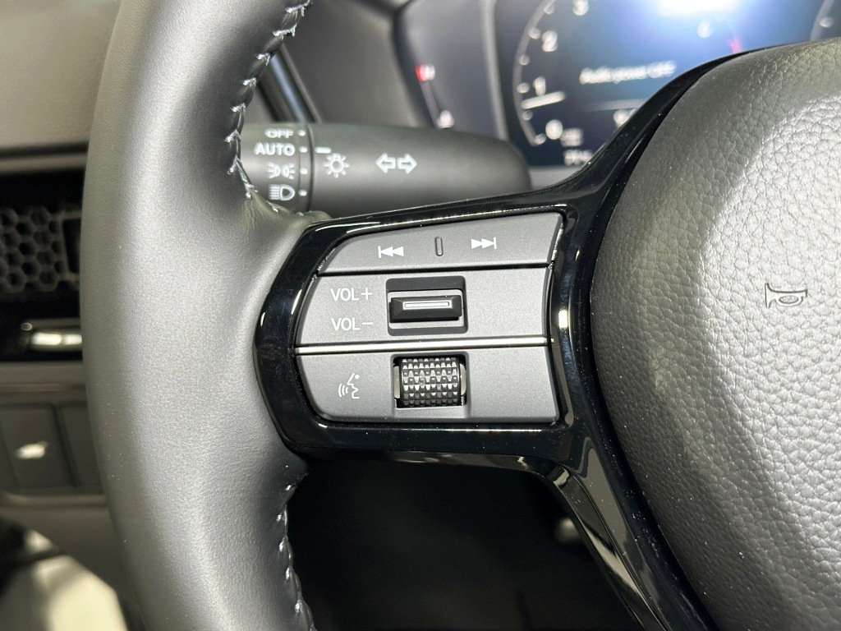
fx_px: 1166
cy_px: 316
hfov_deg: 39.7
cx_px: 420
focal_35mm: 48
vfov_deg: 30.3
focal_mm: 6.86
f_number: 1.78
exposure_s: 1/40
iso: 400
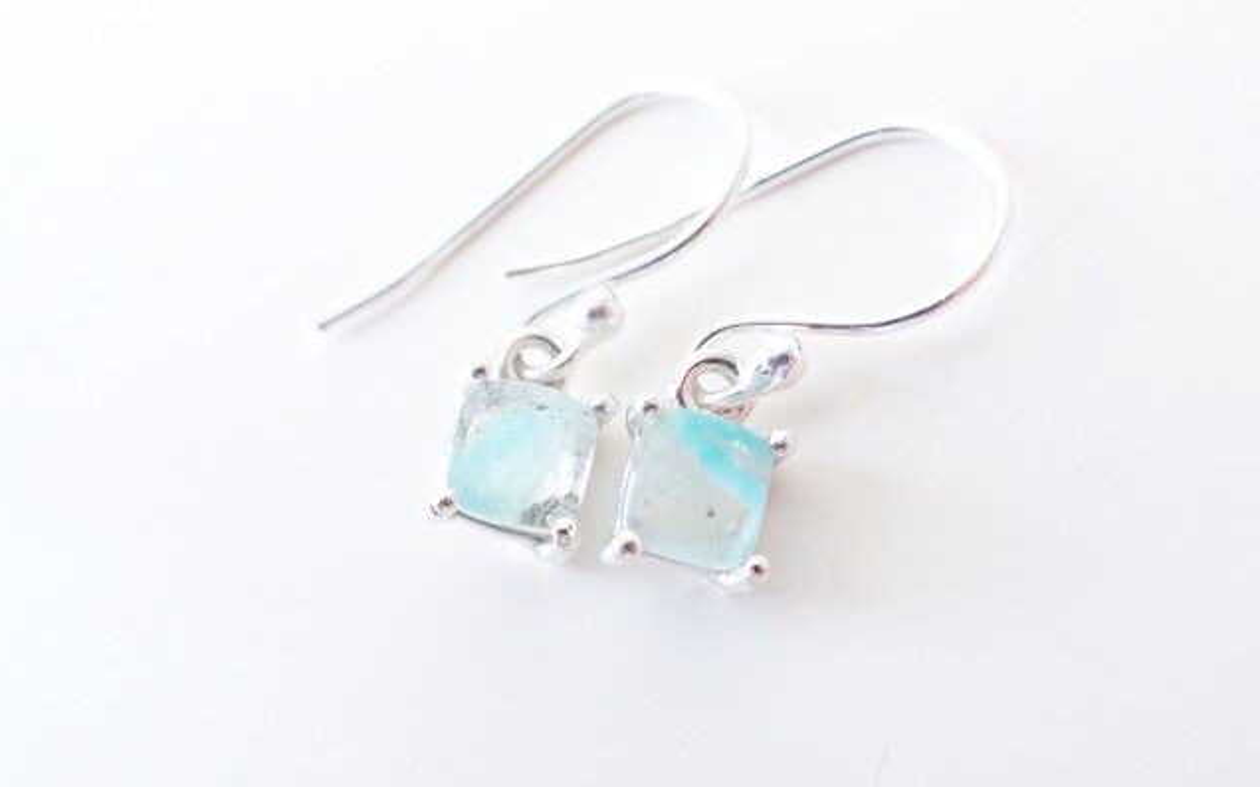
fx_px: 1098
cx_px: 628
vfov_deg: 39.3
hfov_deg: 59.7
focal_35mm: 32
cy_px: 440
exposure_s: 1/125
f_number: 3.2
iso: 400
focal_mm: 5.4
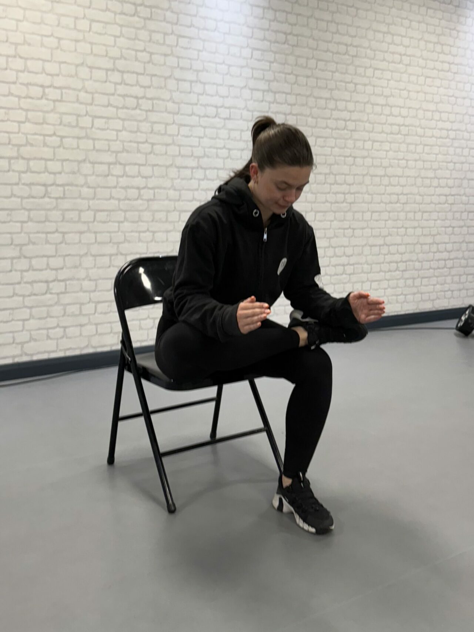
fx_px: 438
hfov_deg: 56.8
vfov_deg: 71.6
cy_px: 316
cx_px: 237
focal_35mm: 24
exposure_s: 1/100
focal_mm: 6.76
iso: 200
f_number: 1.78
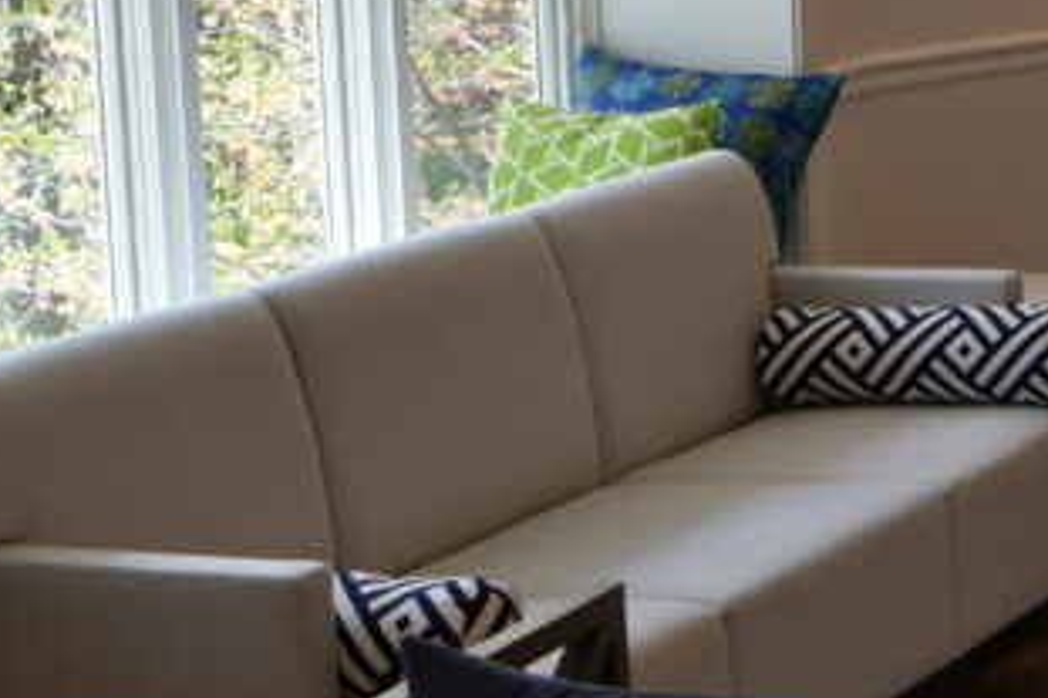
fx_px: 3986
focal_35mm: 137
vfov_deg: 10.0
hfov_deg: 14.3
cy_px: 223
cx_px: 1398
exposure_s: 1/100
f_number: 5
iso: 125
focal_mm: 29
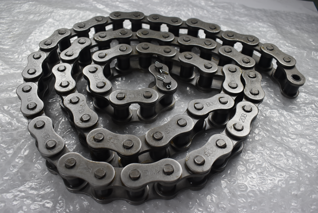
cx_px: 159
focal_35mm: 33
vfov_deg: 40.0
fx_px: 292
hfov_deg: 57.2
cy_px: 106
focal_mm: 22
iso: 800
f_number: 5
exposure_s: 1/200
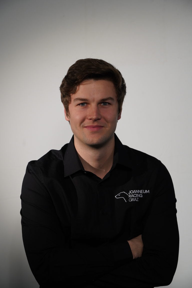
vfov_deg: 24.2
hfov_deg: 16.3
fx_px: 672
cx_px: 96
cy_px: 144
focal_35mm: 84
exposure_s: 1/100
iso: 1250
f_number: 7.1
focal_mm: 84
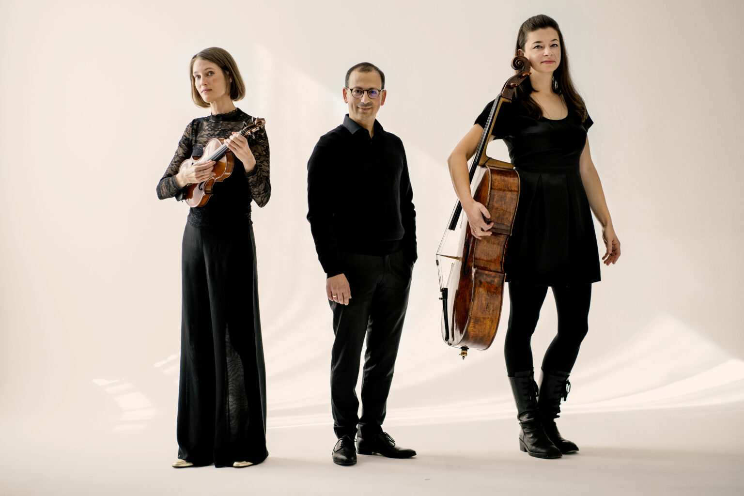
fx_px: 1757
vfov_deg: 16.1
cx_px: 372
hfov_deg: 23.9
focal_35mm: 85
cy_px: 248
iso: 400
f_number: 3.2
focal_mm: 85
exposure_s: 1/400
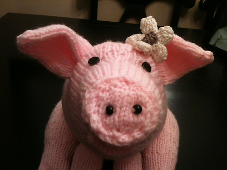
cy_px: 85
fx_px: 230
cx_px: 114
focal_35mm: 35
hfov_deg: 52.6
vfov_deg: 40.7
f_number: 2.8
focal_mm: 3.85
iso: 125
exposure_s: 1/15
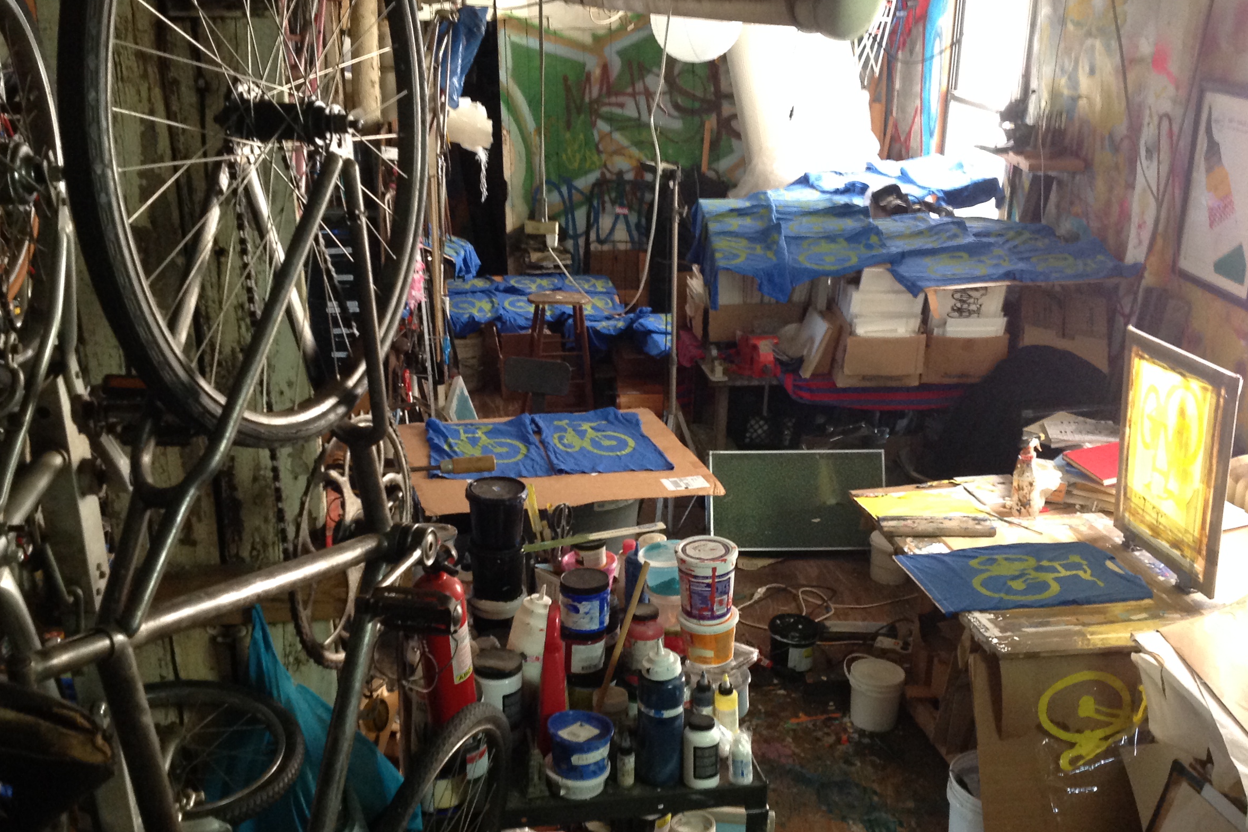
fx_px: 1387
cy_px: 463
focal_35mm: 40
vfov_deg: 33.4
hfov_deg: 48.4
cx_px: 600
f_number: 2.4
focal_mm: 4.28
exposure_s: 1/15
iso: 250
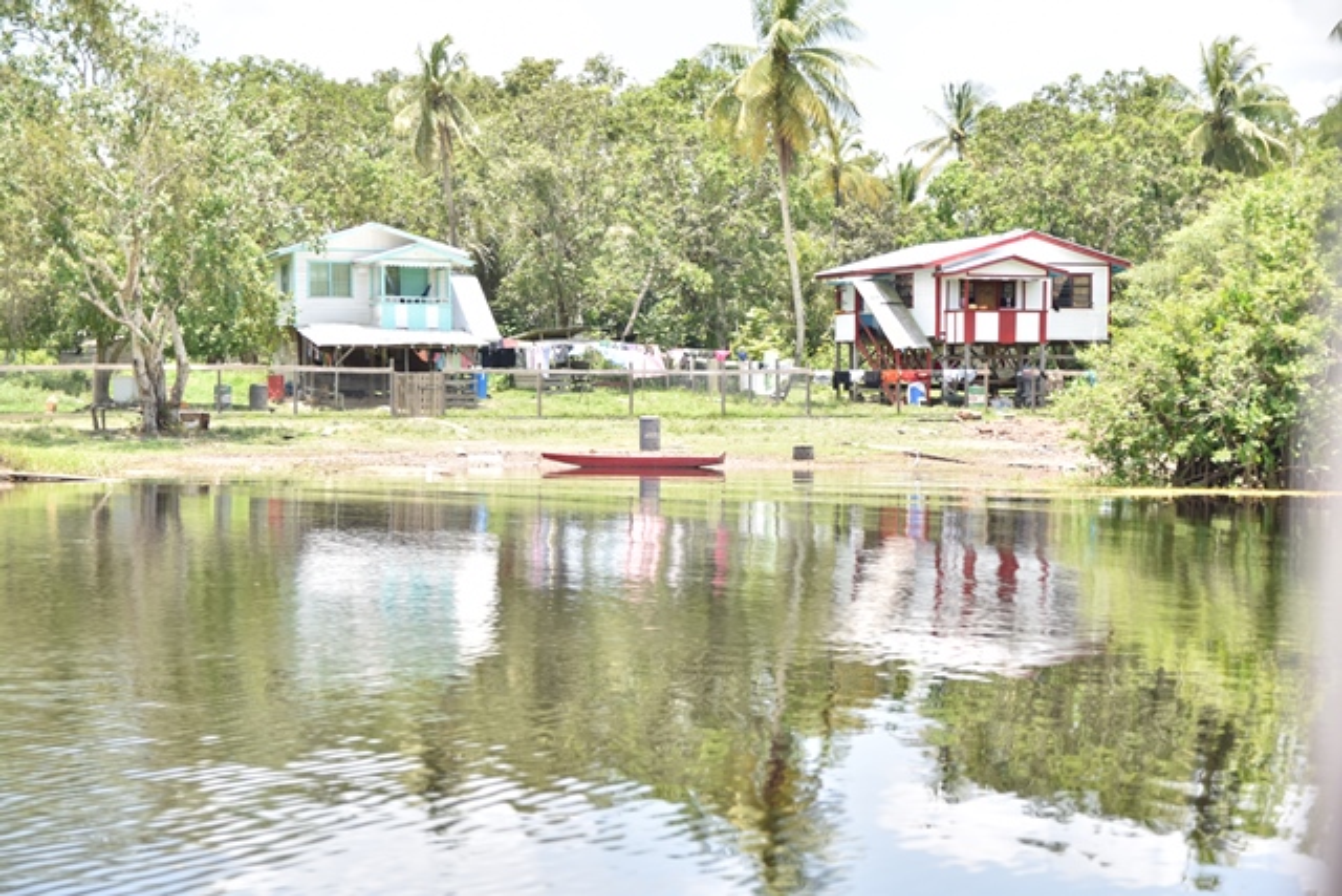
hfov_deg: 27.0
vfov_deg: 18.2
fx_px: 2796
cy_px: 448
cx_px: 671
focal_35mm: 75
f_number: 2.8
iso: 100
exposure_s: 1/500
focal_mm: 50
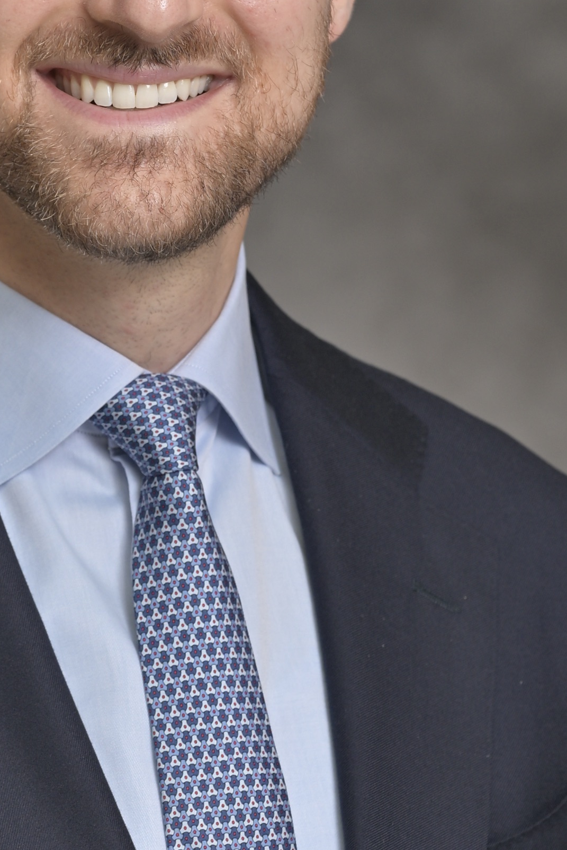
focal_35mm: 222
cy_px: 405
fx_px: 5239
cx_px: 96
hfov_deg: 6.2
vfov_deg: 9.3
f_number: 6.3
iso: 125
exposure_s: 1/160
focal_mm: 98
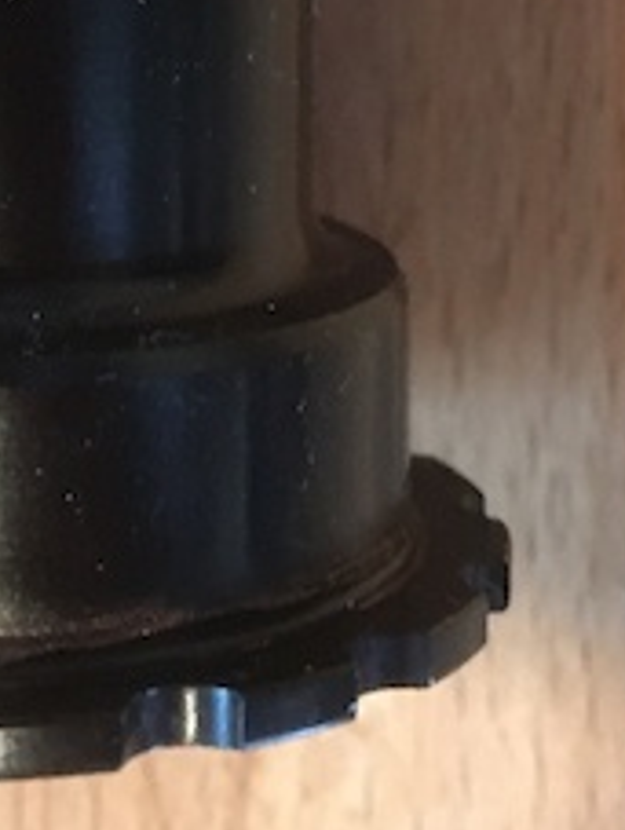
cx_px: 22
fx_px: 2449
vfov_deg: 17.7
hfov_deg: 14.3
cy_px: -325
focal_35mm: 102
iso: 200
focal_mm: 4.15
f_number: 2.2
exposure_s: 1/15
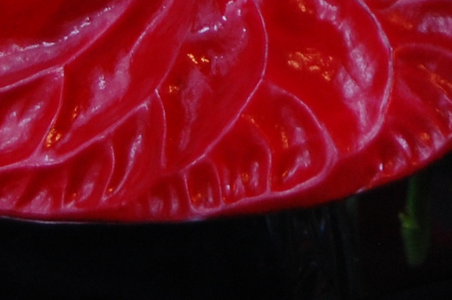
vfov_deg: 5.1
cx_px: 414
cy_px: -250
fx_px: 3299
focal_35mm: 263
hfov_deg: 7.8
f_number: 5
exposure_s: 1/60
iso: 500
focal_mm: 40
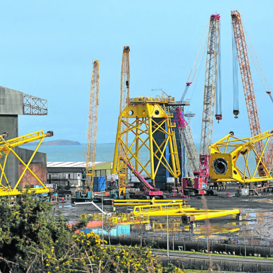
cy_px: 137
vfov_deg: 16.9
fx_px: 919
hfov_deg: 16.9
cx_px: 88
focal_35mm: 103
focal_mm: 80
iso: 500
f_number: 5
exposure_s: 1/4000
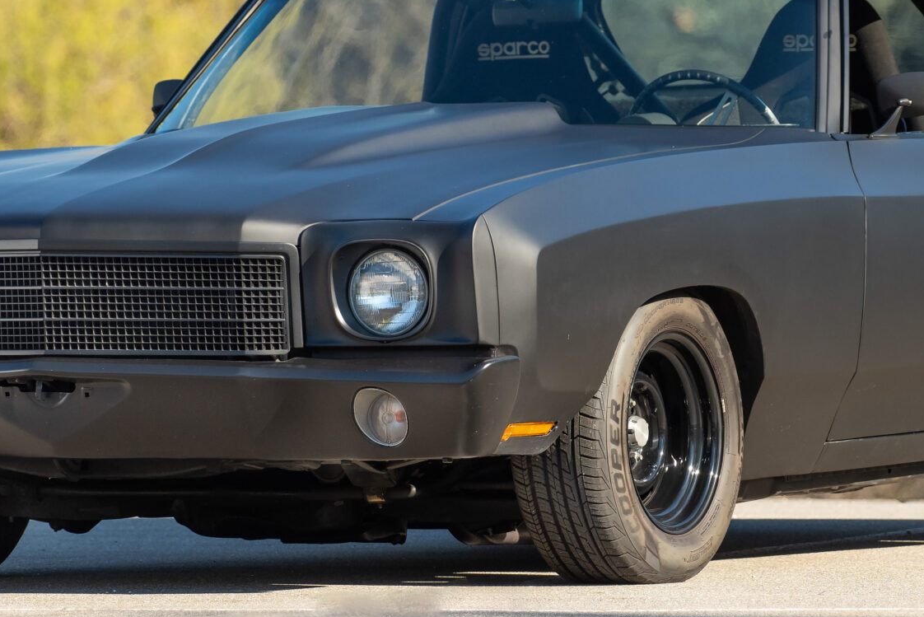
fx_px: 15816
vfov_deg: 2.2
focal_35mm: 616
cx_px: 552
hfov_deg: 3.3
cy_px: 223
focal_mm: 270
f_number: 5.6
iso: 640
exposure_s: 1/1000
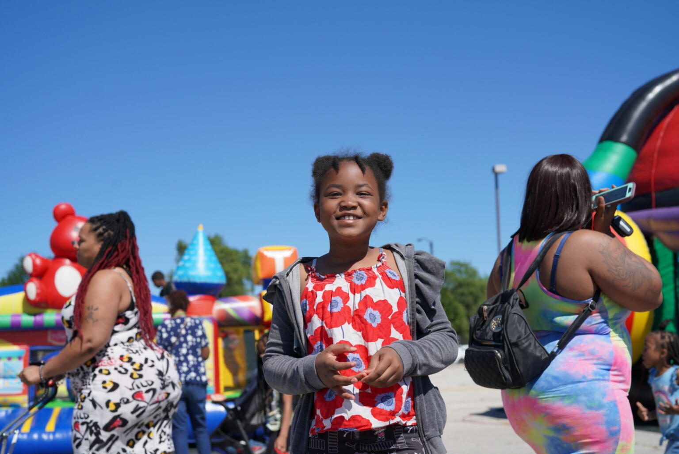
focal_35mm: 50
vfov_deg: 27.0
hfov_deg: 39.6
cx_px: 340
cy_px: 227
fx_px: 944
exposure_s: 1/1000
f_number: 4.5
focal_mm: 50
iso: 100
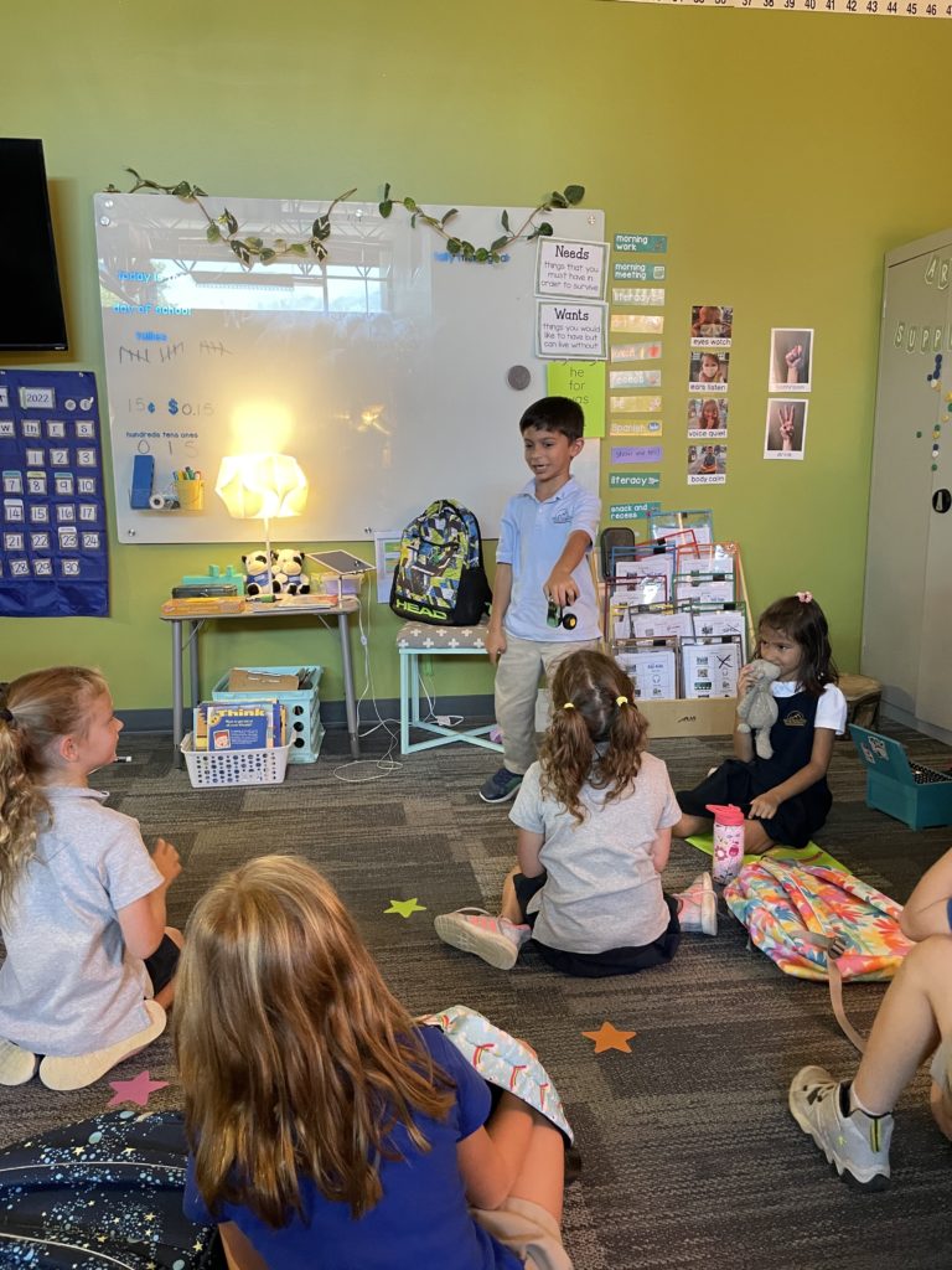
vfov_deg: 67.3
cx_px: 476
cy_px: 635
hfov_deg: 53.1
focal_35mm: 26
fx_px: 953
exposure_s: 1/60
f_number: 1.6
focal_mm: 4.2
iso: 250
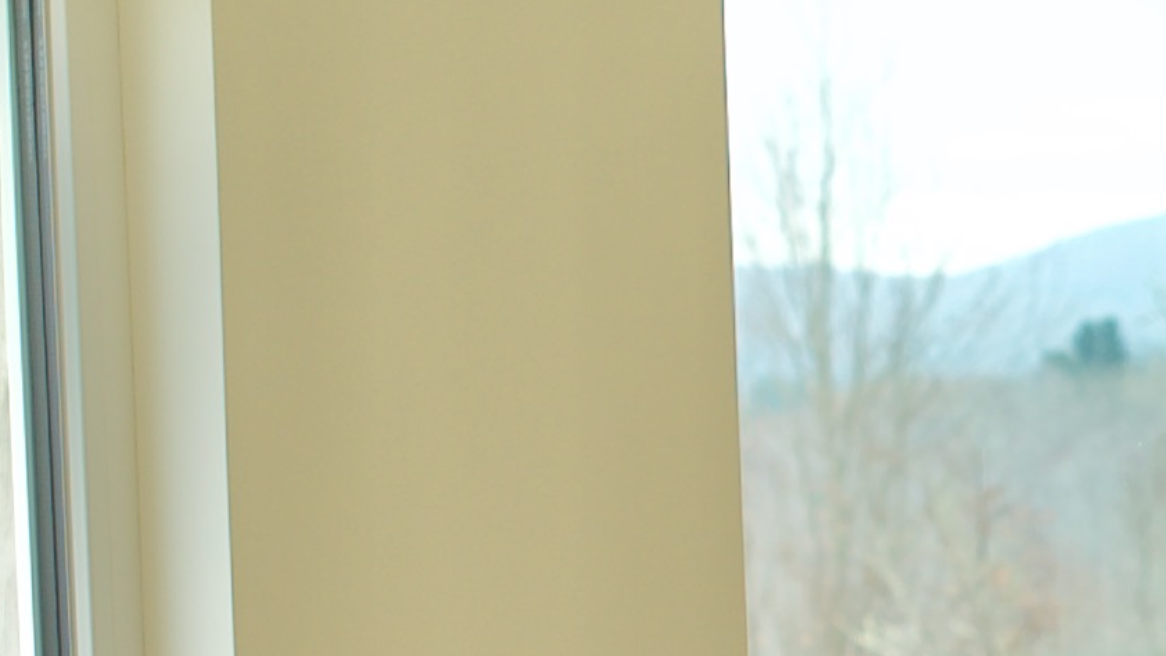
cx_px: 1647
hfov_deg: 8.0
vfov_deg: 4.5
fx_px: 8193
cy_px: 1225
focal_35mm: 265
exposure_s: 1/160
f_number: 4
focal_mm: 50
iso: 250
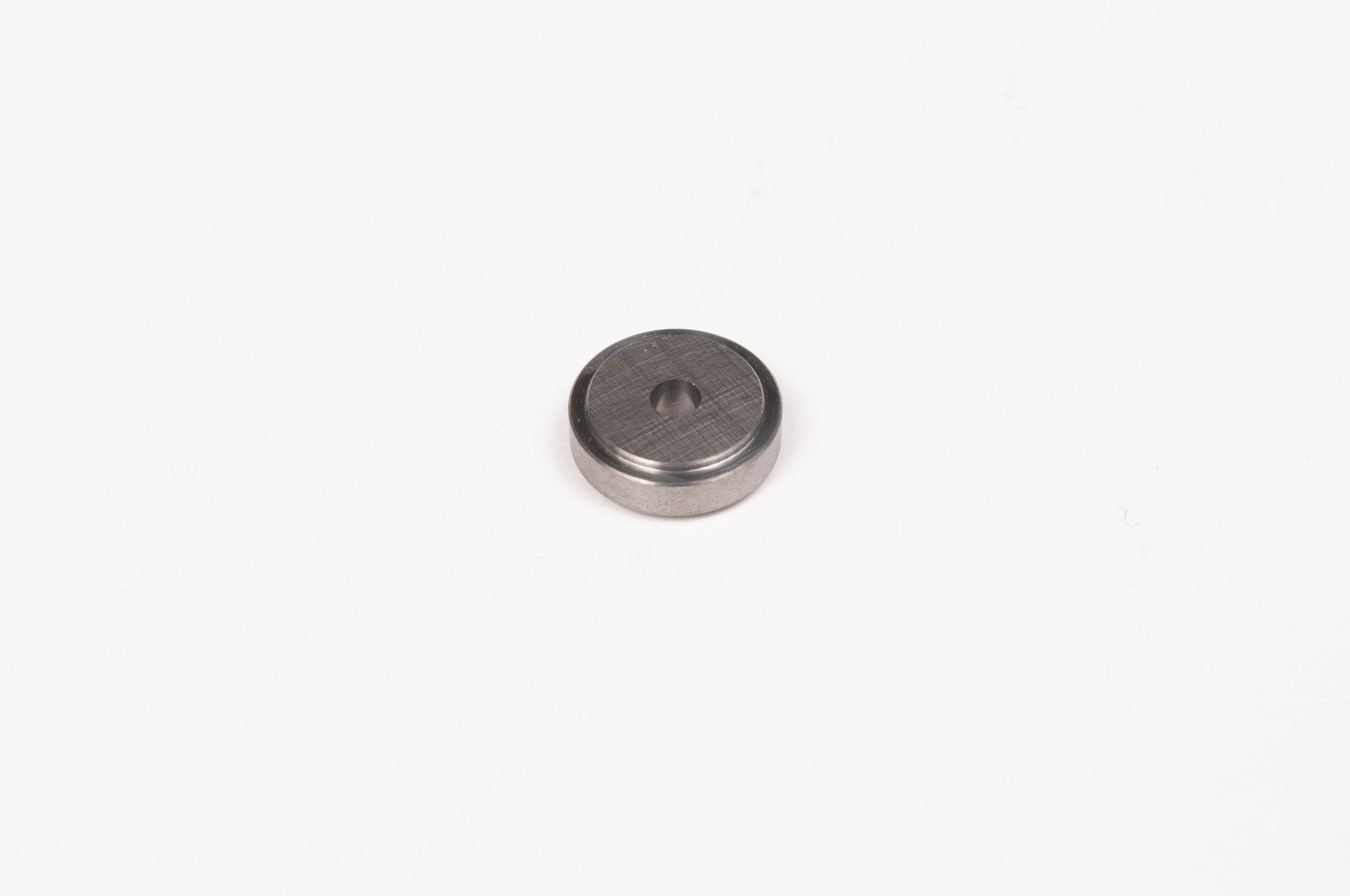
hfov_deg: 24.6
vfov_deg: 16.5
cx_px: 675
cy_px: 448
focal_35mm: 82
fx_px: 3090
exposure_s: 1/60
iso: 200
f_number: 13
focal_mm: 55
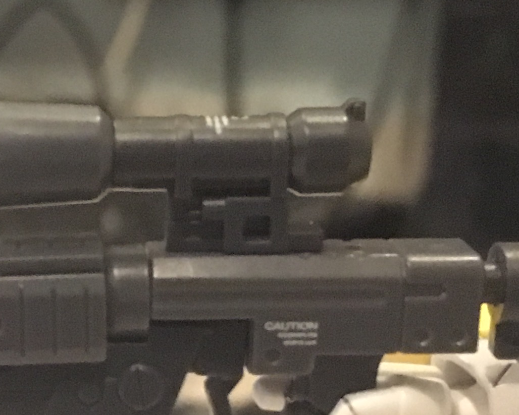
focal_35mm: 111
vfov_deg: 13.7
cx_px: -61
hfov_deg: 16.7
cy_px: 390
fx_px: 1705
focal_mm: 4.15
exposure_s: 1/17
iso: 1000
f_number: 2.2
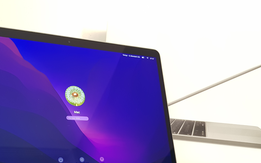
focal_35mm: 46
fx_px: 327
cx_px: 103
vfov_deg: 26.5
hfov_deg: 43.3
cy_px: 163
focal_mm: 4.3
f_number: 1.7
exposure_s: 1/33
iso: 160
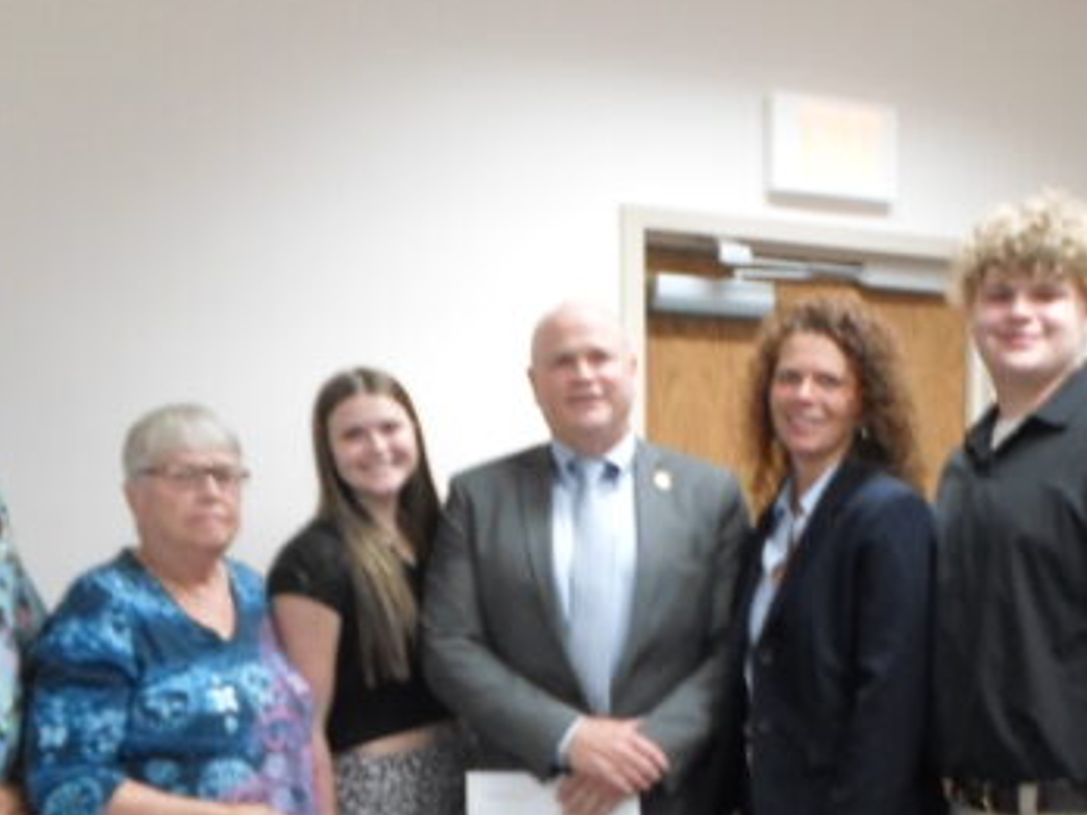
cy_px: 628
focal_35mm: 46
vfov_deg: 30.9
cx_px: 662
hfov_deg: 41.0
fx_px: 1444
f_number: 2.5
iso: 400
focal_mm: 4.5
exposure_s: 1/20
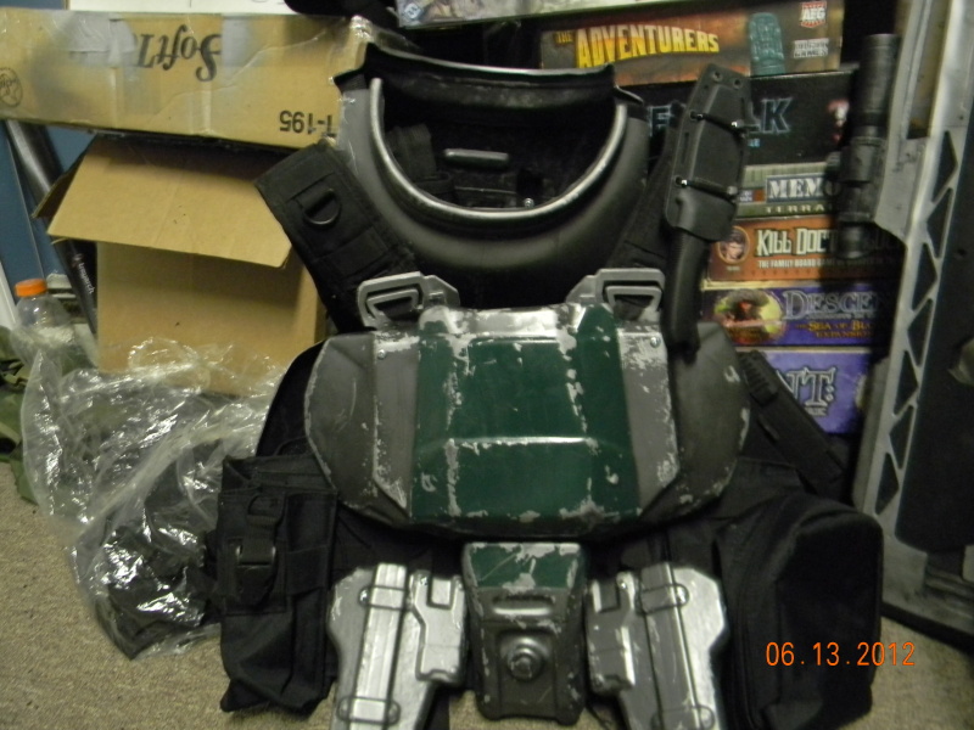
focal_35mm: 28
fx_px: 788
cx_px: 487
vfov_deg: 49.7
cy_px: 365
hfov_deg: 63.4
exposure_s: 1/9
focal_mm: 5
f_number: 3.5
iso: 400
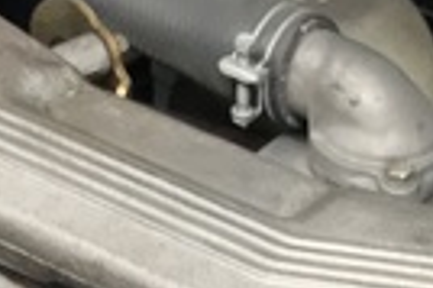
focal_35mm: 174
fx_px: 2090
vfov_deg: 7.4
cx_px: 388
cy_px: 702
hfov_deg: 11.7
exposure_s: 1/120
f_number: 1.8
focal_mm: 3.99
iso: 40
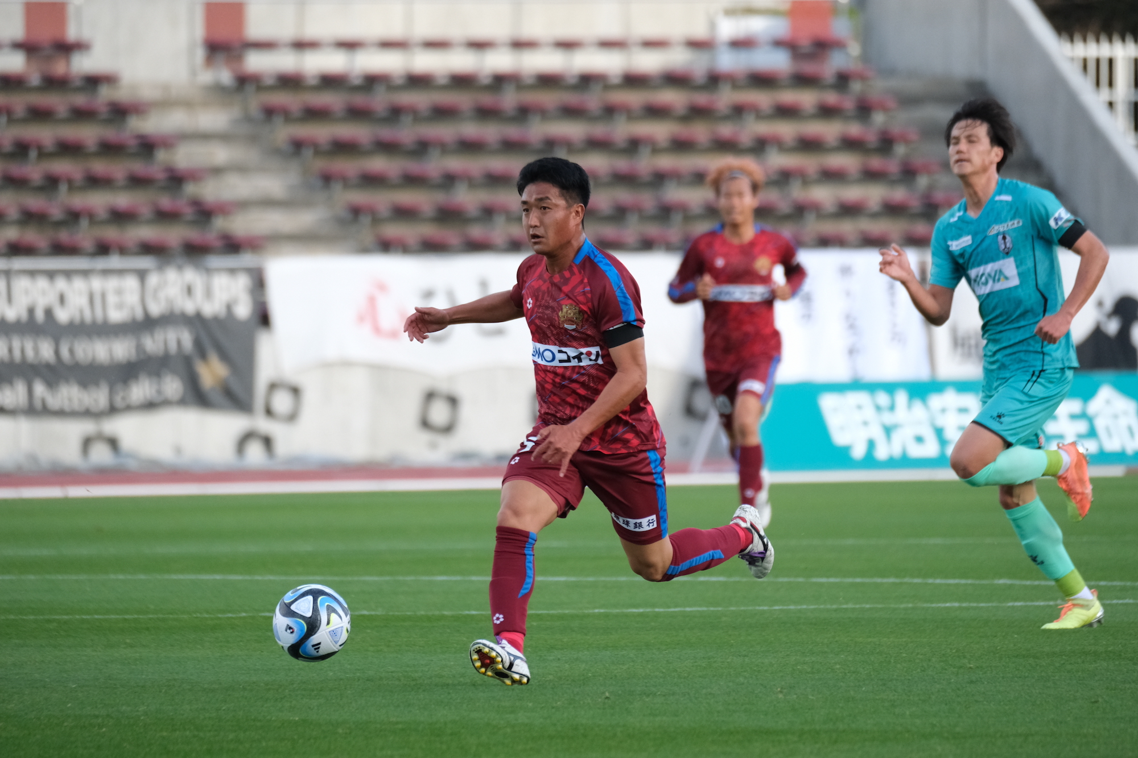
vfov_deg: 3.2
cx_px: 569
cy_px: 379
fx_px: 13780
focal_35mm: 436
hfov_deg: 4.7
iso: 1600
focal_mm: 290.6
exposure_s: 1/1600
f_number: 5.2
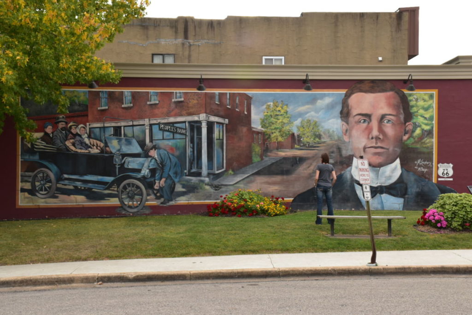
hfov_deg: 38.9
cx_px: 236
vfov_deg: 26.5
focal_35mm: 51
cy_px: 158
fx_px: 669
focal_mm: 34
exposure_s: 1/100
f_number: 9
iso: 400
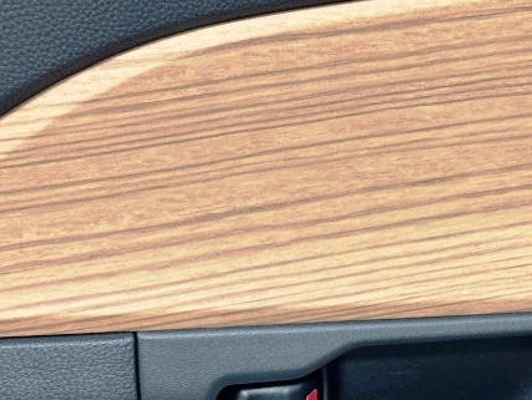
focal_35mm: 115
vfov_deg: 12.7
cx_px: 467
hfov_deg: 16.9
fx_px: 1769
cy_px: 417
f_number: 1.78
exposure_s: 1/40
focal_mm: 6.86
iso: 400
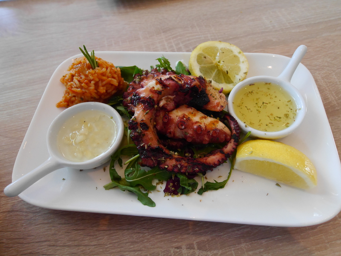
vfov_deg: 56.9
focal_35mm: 24
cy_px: 128
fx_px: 237
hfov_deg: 71.6
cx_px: 170
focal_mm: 12
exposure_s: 1/60
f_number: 4.7
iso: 1250
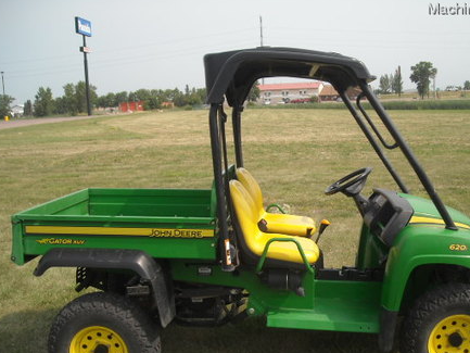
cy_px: 215
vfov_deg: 32.8
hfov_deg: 42.9
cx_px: 262
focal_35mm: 44
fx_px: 598
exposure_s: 1/239
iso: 64
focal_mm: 5.7
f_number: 5.6
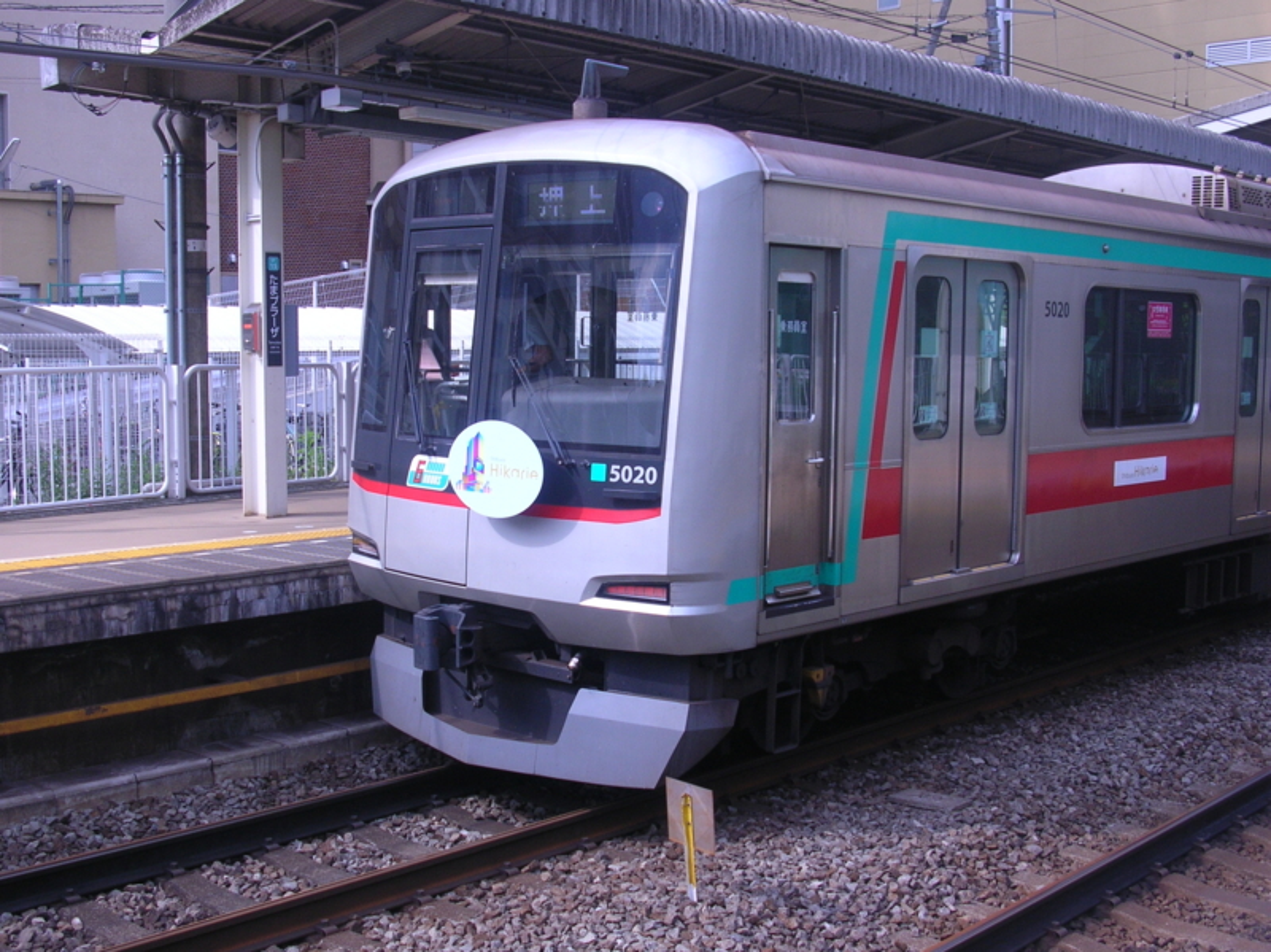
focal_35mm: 45
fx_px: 1651
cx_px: 636
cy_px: 476
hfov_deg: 42.1
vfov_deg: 32.1
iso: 50
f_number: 3.1
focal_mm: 7.5
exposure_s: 1/450
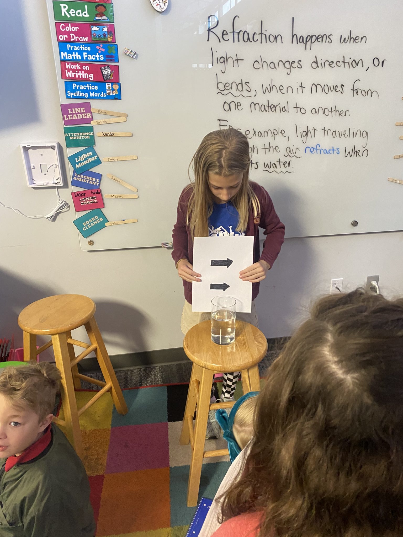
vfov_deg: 67.3
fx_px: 404
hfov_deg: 53.1
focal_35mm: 26
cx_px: 202
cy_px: 268
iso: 400
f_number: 1.8
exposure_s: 1/60
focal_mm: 4.25
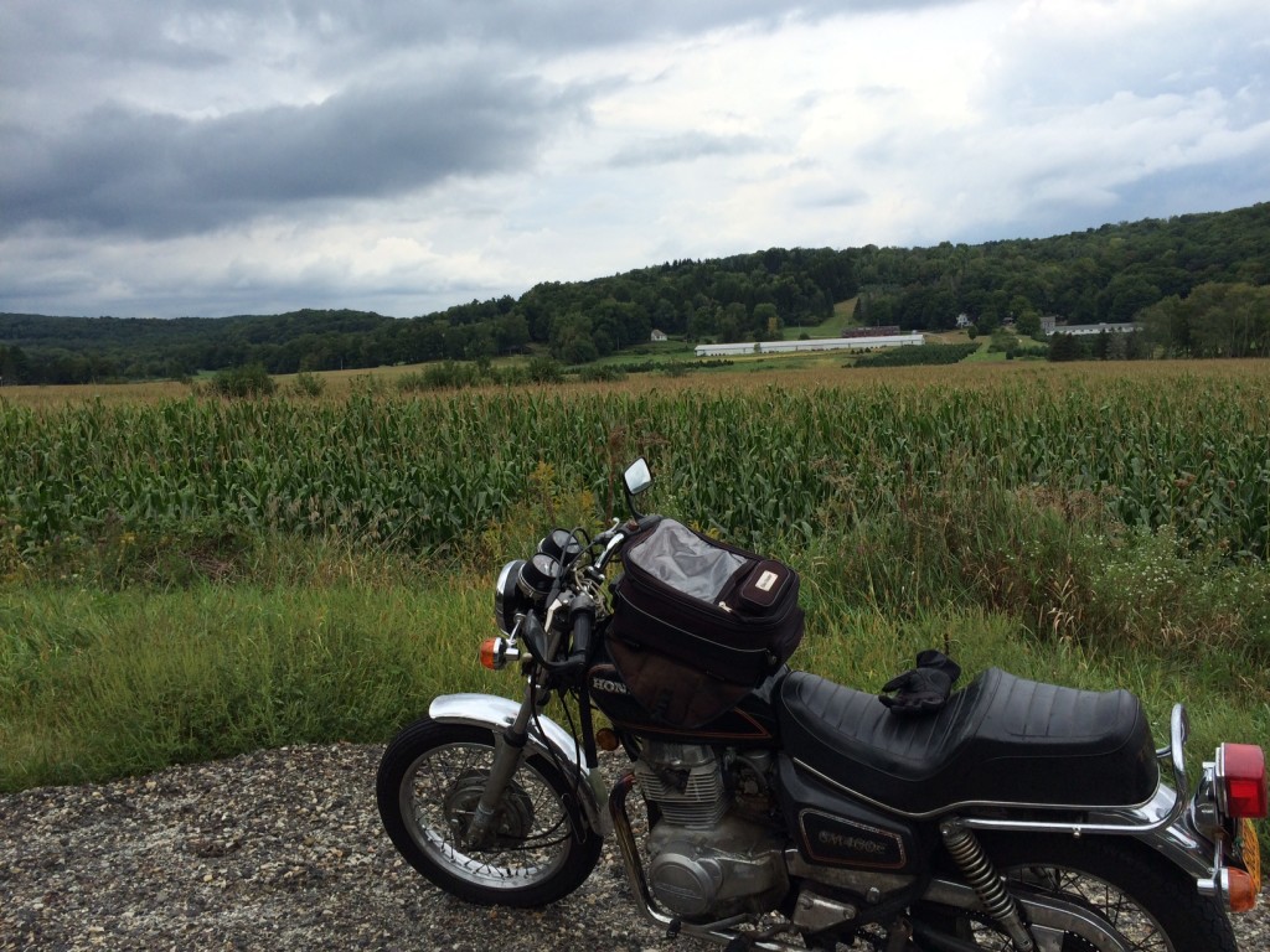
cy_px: 476
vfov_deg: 46.8
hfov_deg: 60.0
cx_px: 635
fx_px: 1101
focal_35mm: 30
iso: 32
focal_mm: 4.12
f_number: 2.2
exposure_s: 1/1580
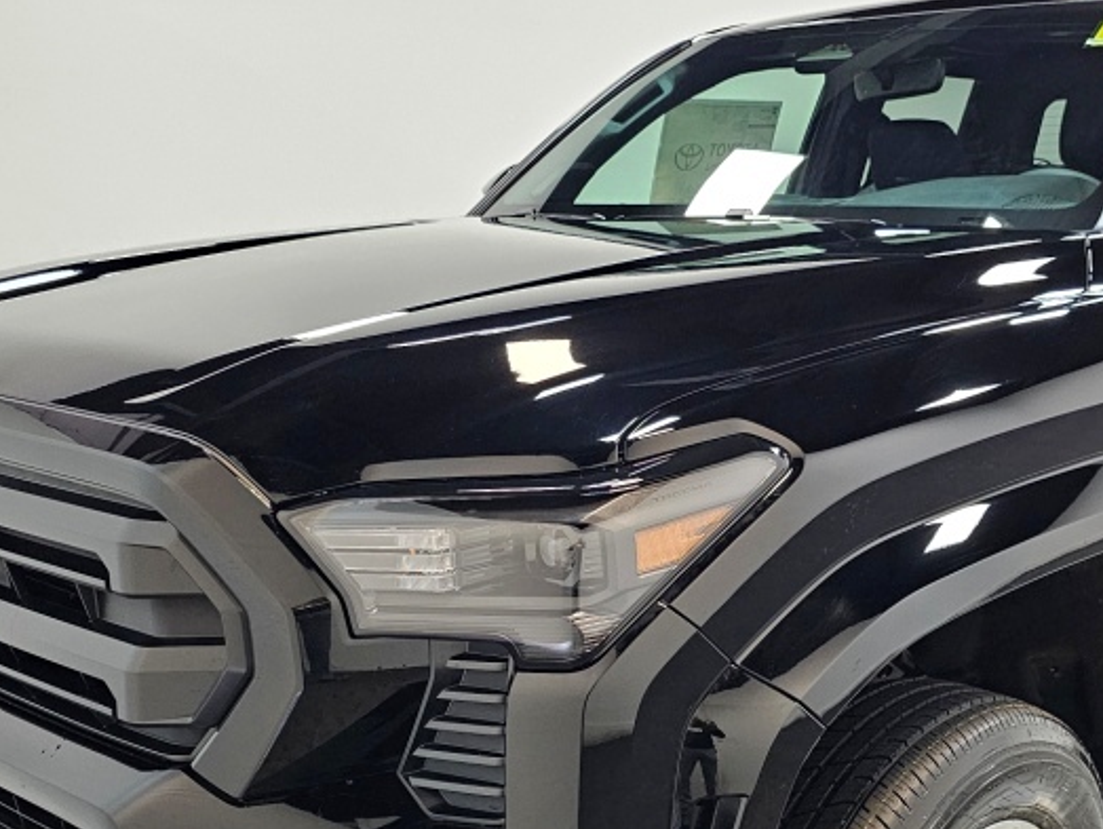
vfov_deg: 31.7
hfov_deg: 41.6
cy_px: 616
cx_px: 723
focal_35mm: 45
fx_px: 1435
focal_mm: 6.3
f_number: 1.7
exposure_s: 1/60
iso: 800
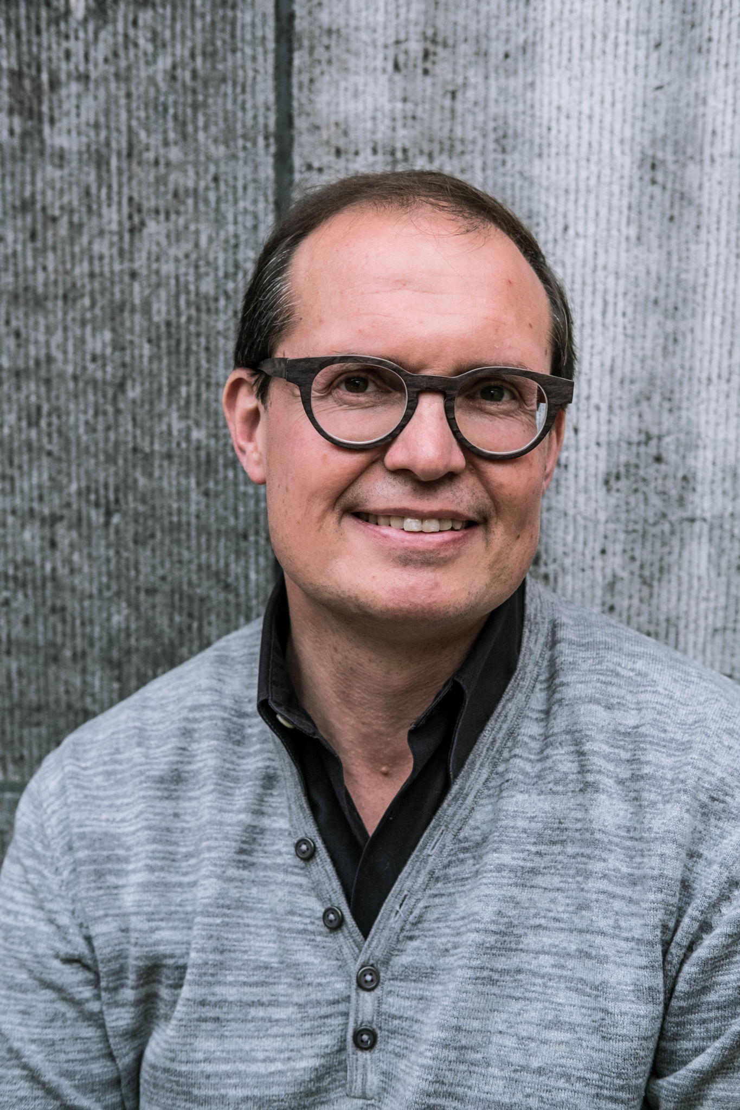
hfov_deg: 25.5
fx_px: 1634
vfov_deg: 37.5
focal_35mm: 53
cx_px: 370
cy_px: 555
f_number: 4
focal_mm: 35
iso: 640
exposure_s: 1/950
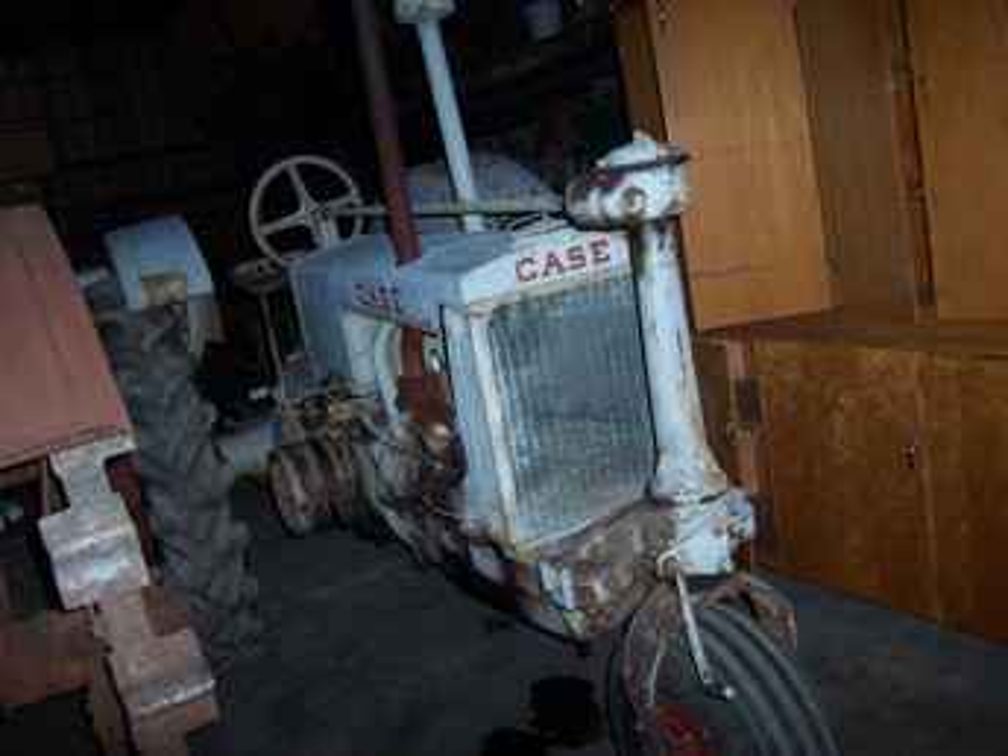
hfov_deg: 50.1
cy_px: 378
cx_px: 504
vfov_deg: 38.7
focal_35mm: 37
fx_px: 1077
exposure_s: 1/60
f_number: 2.8
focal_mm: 5.6
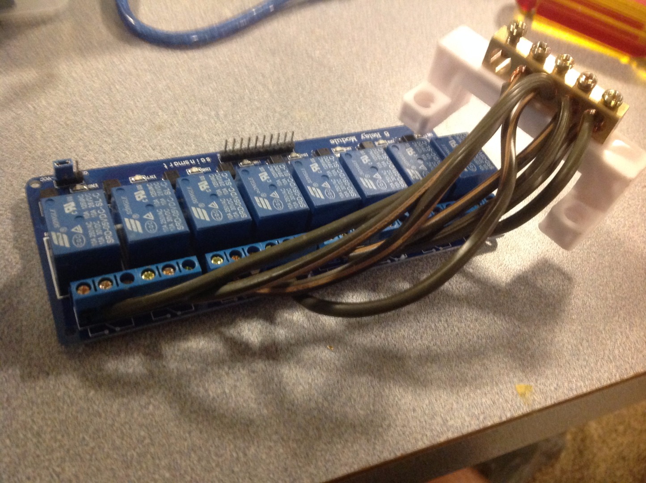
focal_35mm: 35
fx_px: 652
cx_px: 323
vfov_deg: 40.6
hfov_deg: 52.7
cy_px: 242
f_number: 2.4
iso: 400
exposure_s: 1/15
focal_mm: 4.28
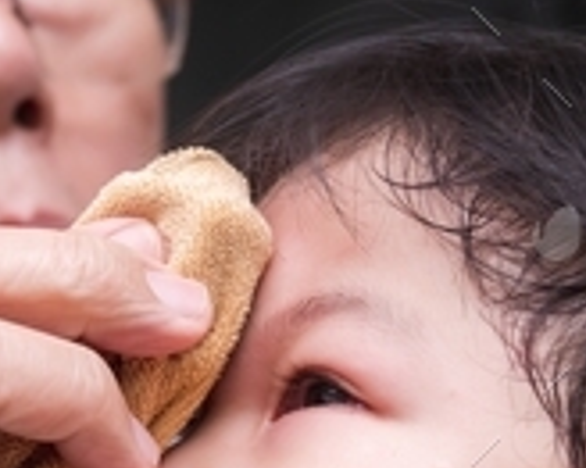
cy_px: 402
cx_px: 146
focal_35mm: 162
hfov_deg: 11.9
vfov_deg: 9.5
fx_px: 2808
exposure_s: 1/125
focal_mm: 32
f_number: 3.2
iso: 400
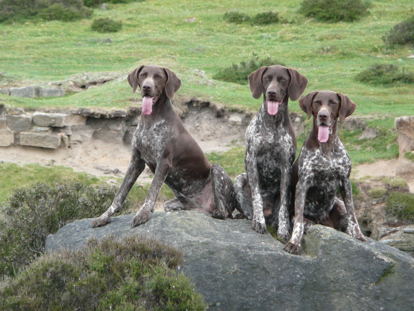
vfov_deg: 4.4
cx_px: 207
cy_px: 156
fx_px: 4018
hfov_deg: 5.9
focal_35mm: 336
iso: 100
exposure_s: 1/100
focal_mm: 46
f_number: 4.9
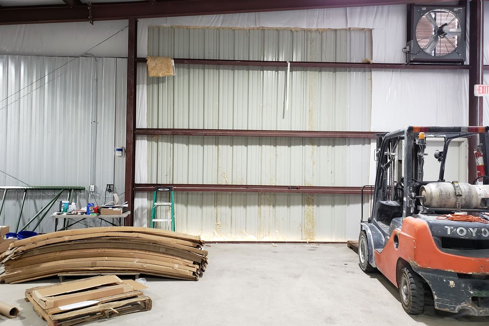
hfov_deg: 65.5
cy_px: 154
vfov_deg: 46.4
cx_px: 246
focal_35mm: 28
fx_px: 380
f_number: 2.4
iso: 250
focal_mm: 4.3
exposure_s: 1/30
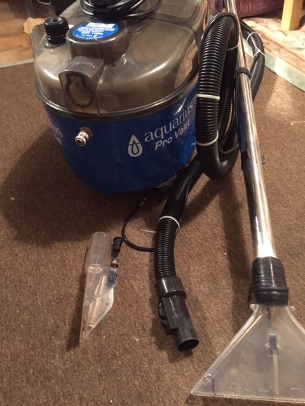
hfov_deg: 48.2
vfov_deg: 61.7
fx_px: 341
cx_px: 152
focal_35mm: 29
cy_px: 203
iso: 320
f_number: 2.2
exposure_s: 1/17
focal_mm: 4.15
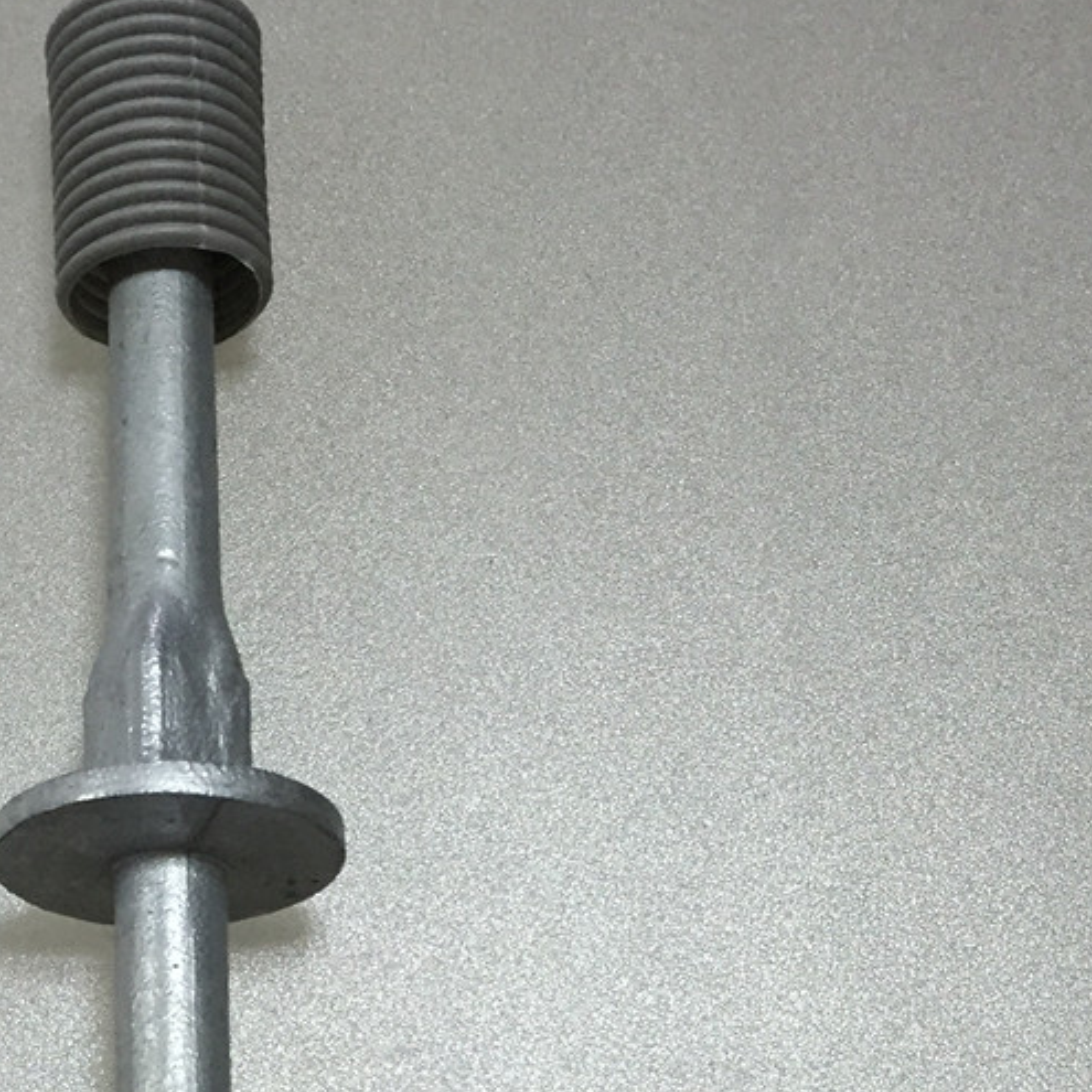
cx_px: 214
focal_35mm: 69
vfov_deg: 24.1
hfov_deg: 24.6
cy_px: 1036
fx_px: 2463
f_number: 2.2
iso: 160
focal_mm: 4.15
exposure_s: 1/33
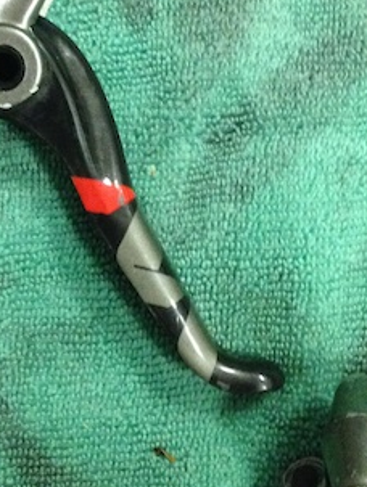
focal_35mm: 87
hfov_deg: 17.0
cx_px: 204
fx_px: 1227
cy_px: 149
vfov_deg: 22.4
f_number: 2.4
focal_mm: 4.12
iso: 500
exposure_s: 1/15
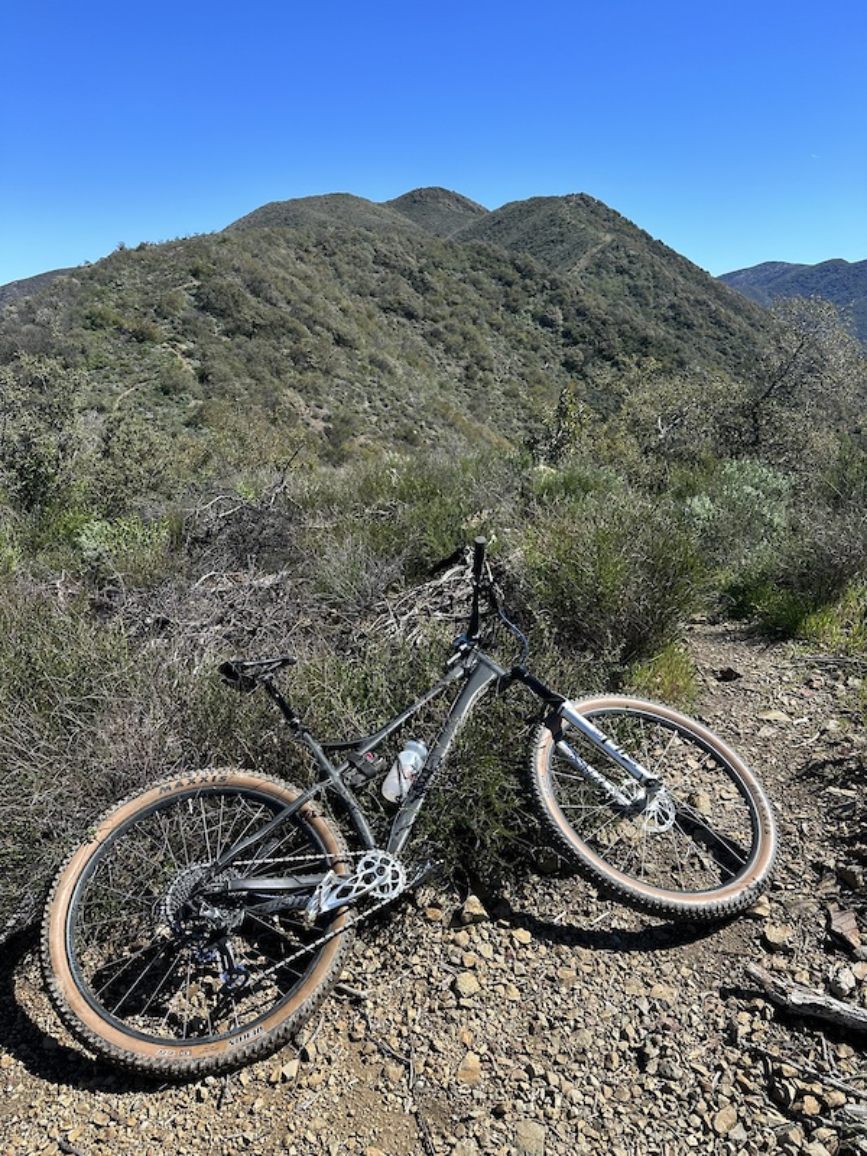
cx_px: 434
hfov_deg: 56.8
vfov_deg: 71.6
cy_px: 578
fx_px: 801
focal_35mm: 24
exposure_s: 1/2809
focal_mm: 6.86
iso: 80
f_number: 1.78
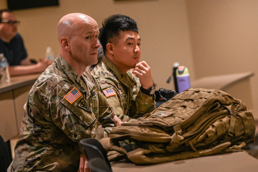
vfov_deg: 11.8
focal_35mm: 116
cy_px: 86
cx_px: 129
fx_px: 831
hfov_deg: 17.6
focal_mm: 116
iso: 3200
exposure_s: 1/160
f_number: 3.5
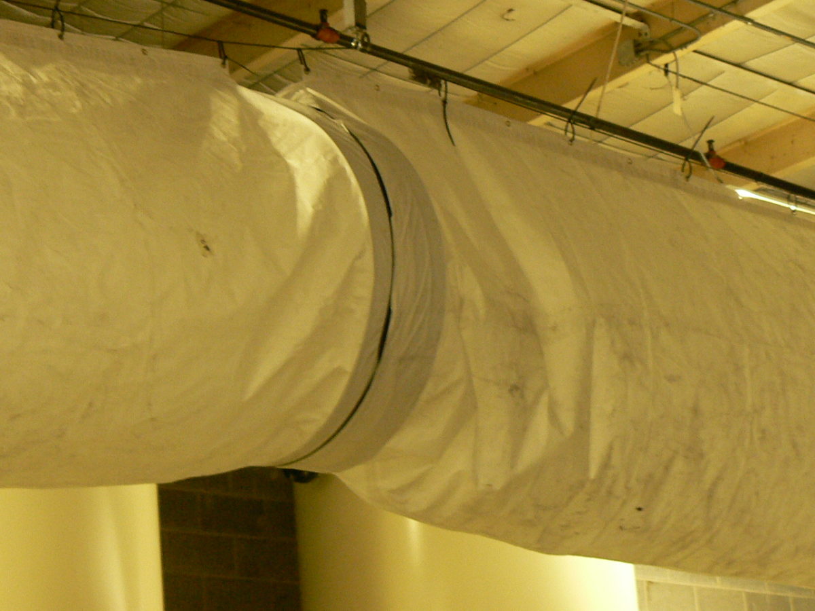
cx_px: 408
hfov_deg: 18.7
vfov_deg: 14.1
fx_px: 2472
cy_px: 306
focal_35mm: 105
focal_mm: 12.9
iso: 200
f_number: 3.2
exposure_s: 1/10
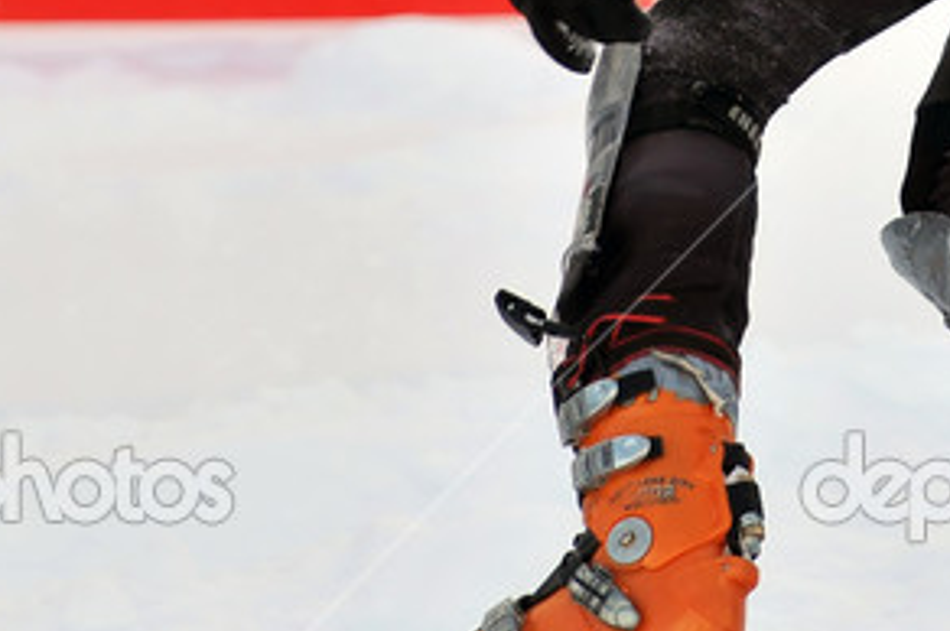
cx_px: 1100
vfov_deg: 1.4
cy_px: -163
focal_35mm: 948
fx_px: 24988
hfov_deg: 2.2
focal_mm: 180
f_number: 4.5
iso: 250
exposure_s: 1/1250
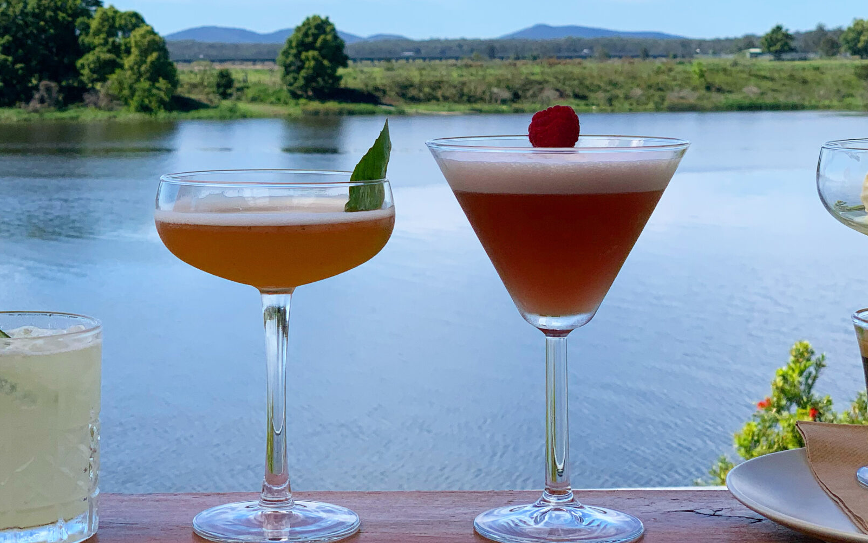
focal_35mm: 88
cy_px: 101
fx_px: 2082
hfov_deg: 23.5
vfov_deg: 14.8
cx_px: 345
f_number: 2.4
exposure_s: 1/1546
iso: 16
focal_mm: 6
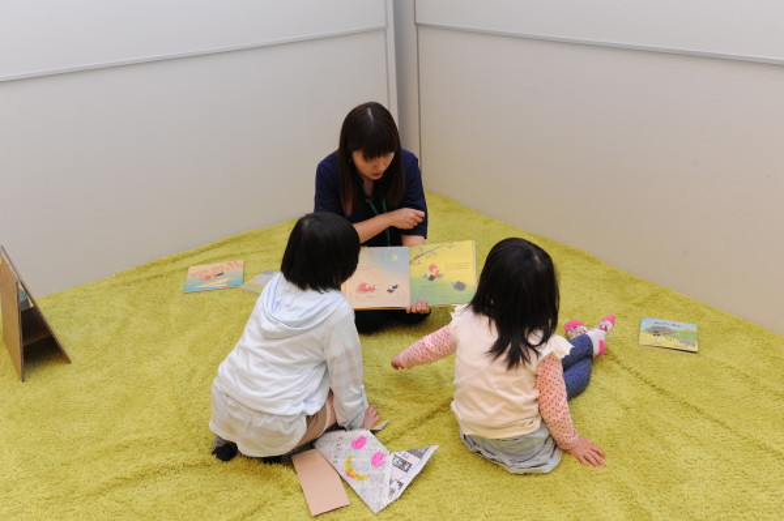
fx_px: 653
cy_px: 260
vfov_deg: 43.5
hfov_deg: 62.0
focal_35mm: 30
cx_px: 392
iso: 800
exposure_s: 1/60
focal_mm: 30
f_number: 7.1
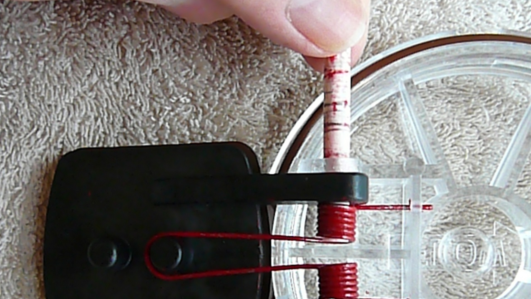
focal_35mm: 46
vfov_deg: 25.6
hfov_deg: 44.5
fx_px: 648
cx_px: 243
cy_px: 233
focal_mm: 5.2
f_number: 2.8
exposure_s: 1/200
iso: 800
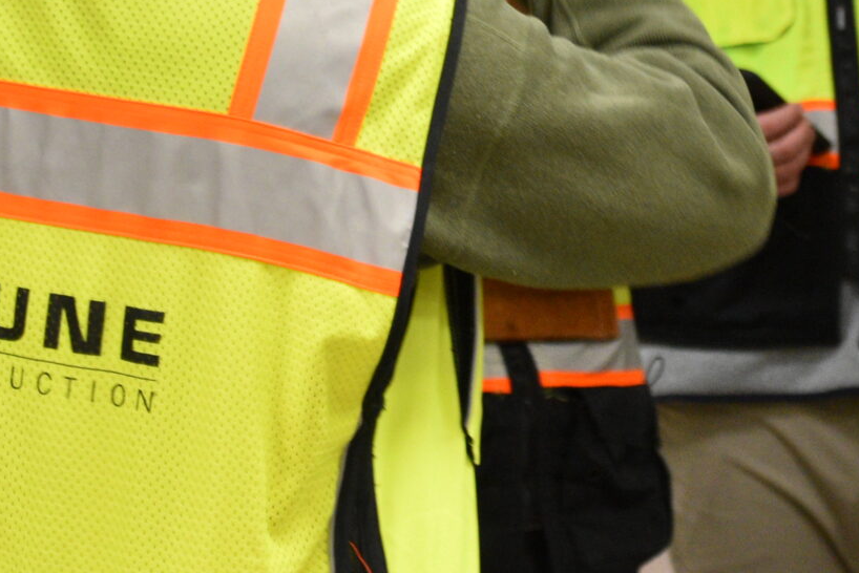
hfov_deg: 8.3
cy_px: 92
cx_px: 1088
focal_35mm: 244
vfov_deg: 5.6
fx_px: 5824
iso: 1100
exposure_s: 1/60
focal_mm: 52
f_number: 4.8
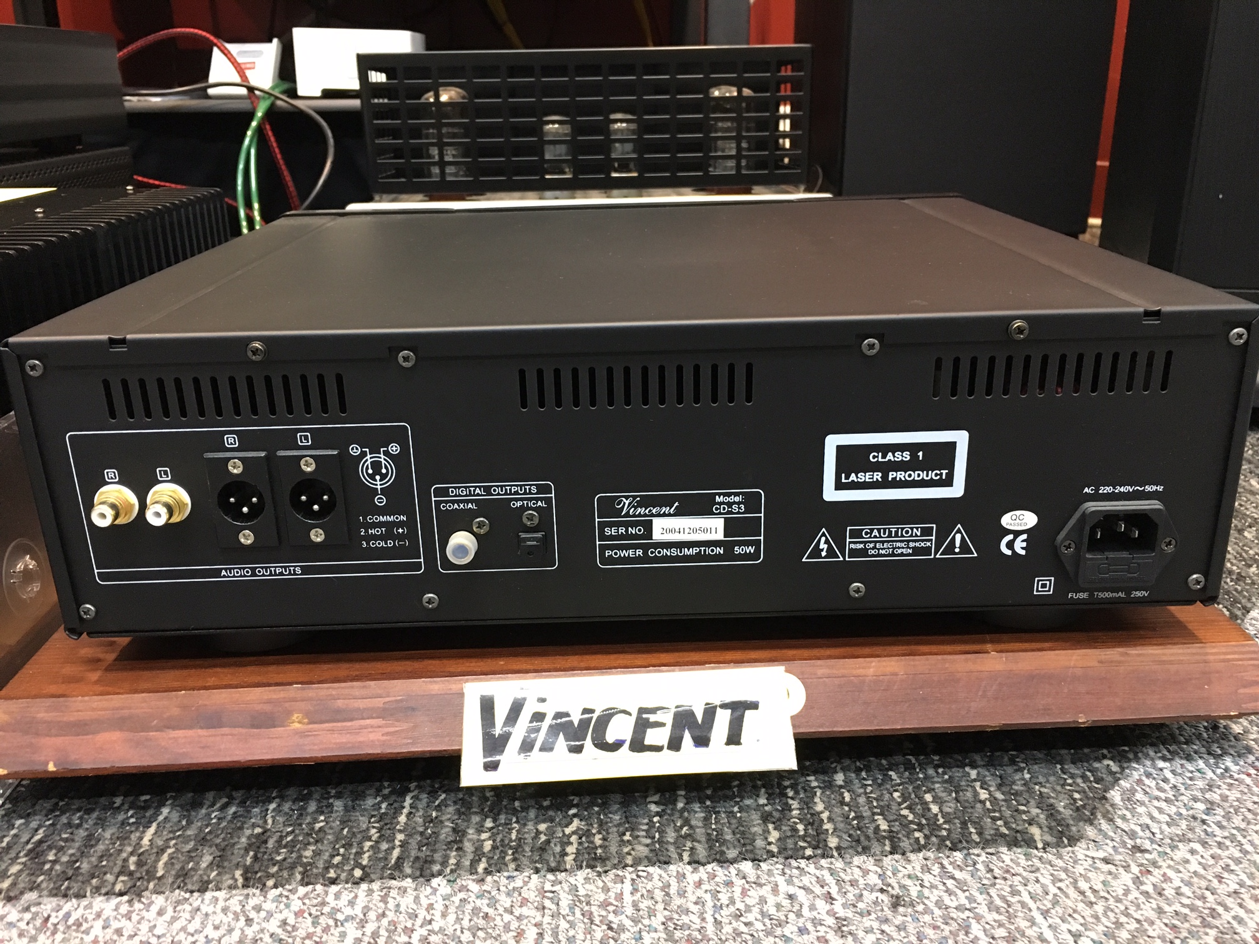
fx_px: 1055
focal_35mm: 29
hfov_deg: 61.7
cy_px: 472
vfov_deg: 48.2
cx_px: 630
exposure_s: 1/17
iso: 200
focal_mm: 4.15
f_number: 2.2
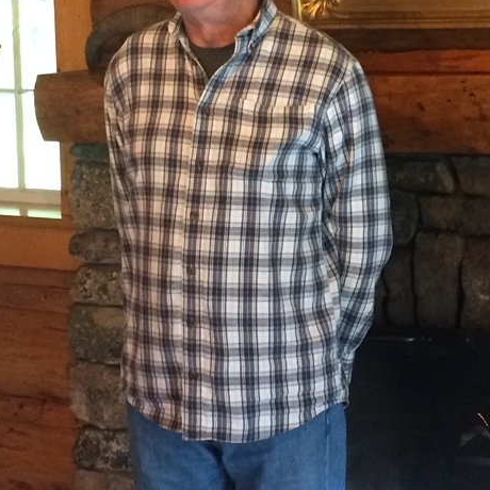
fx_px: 1457
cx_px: 438
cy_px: 213
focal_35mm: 91
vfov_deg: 19.1
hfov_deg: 18.8
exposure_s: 1/15
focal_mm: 4.15
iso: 250
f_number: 2.2
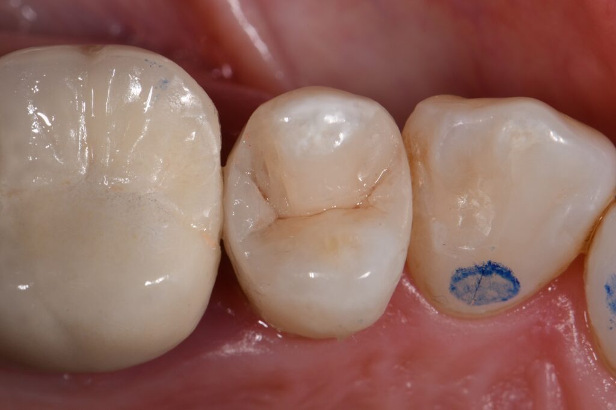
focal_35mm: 157
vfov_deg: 8.7
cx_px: 308
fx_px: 2685
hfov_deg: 13.1
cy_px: 205
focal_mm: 105
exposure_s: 1/160
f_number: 32
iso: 200
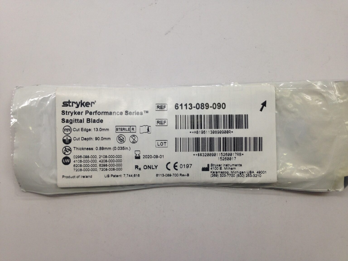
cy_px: 130
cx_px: 174
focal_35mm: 33
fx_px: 332
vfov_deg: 42.9
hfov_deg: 55.4
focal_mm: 4.12
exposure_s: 1/60
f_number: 2.4
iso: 64
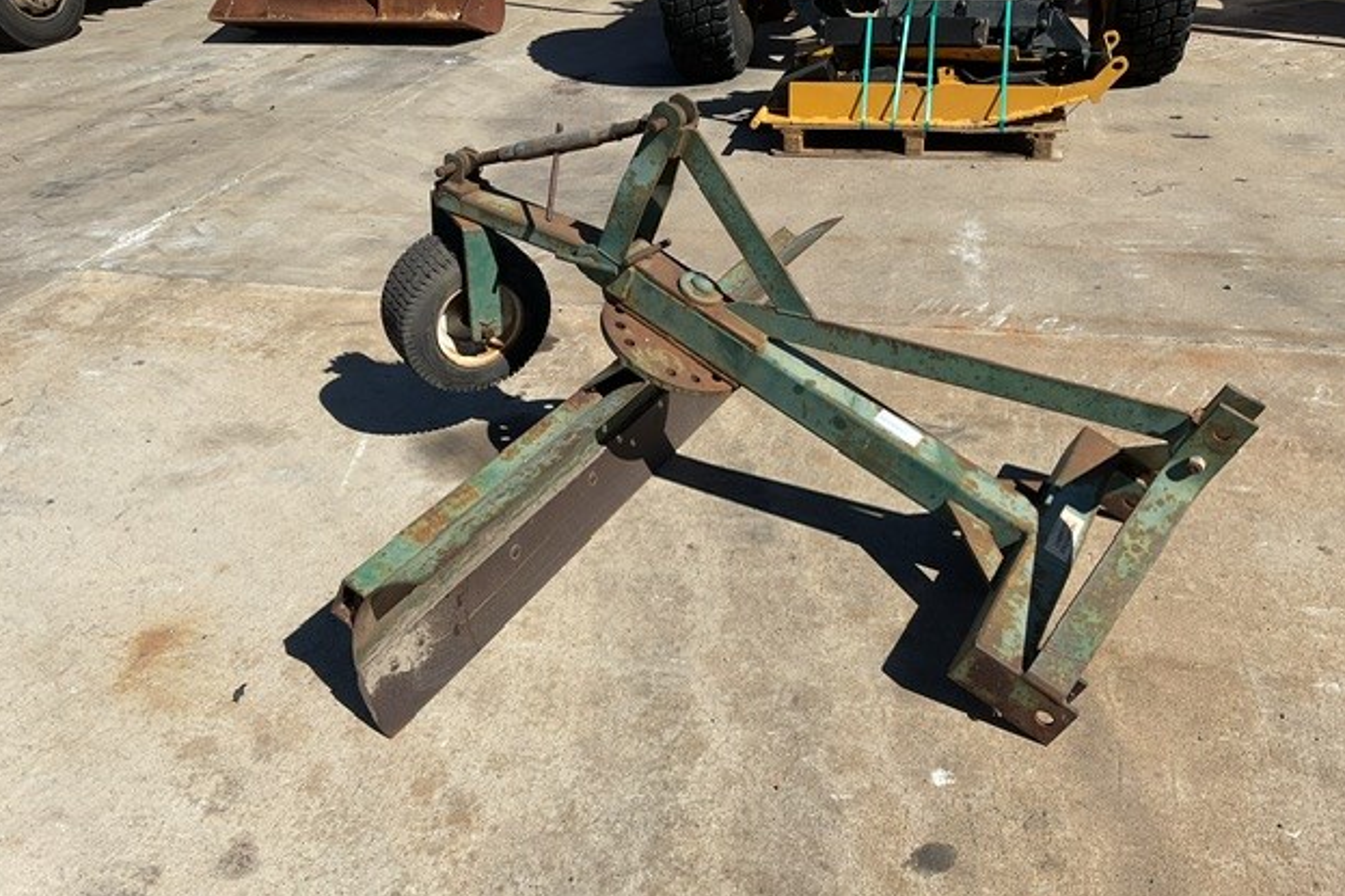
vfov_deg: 42.3
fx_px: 1158
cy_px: 451
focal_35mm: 31
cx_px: 678
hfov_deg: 60.3
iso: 16
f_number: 1.8
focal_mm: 3
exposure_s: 1/2801
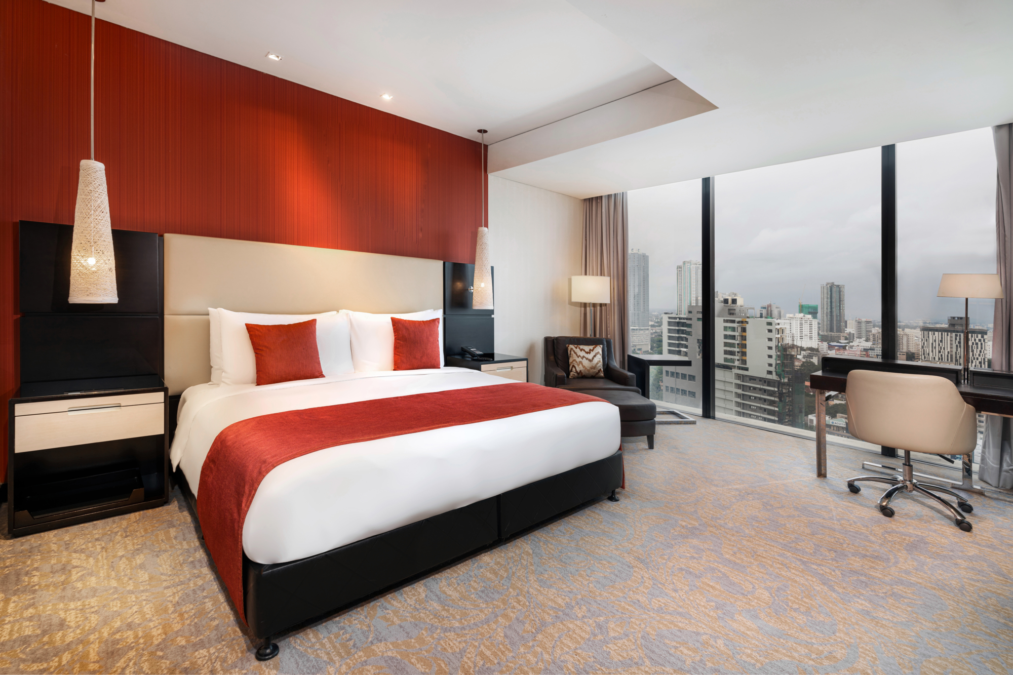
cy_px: 338
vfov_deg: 73.7
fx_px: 450
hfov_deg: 96.7
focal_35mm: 16
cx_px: 506
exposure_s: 1/200
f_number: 6.3
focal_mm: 16
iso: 100
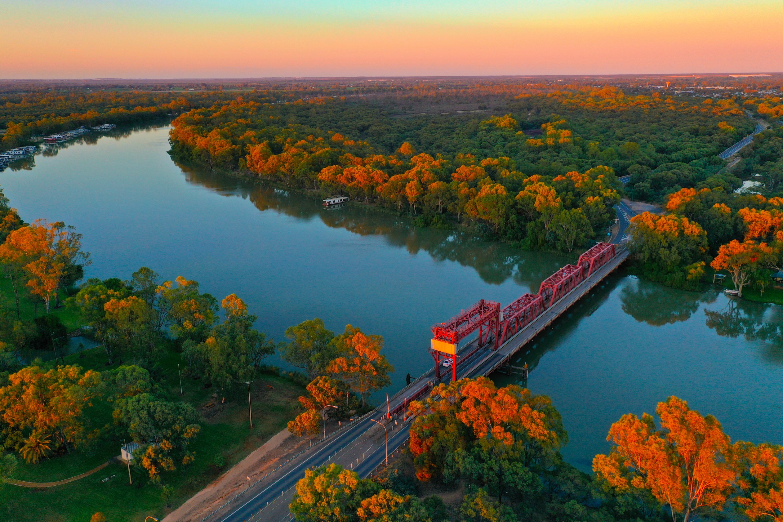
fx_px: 609
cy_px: 261
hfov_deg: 65.5
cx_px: 392
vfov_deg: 46.4
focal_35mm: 28
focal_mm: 10.26
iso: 100
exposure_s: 1/80
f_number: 4
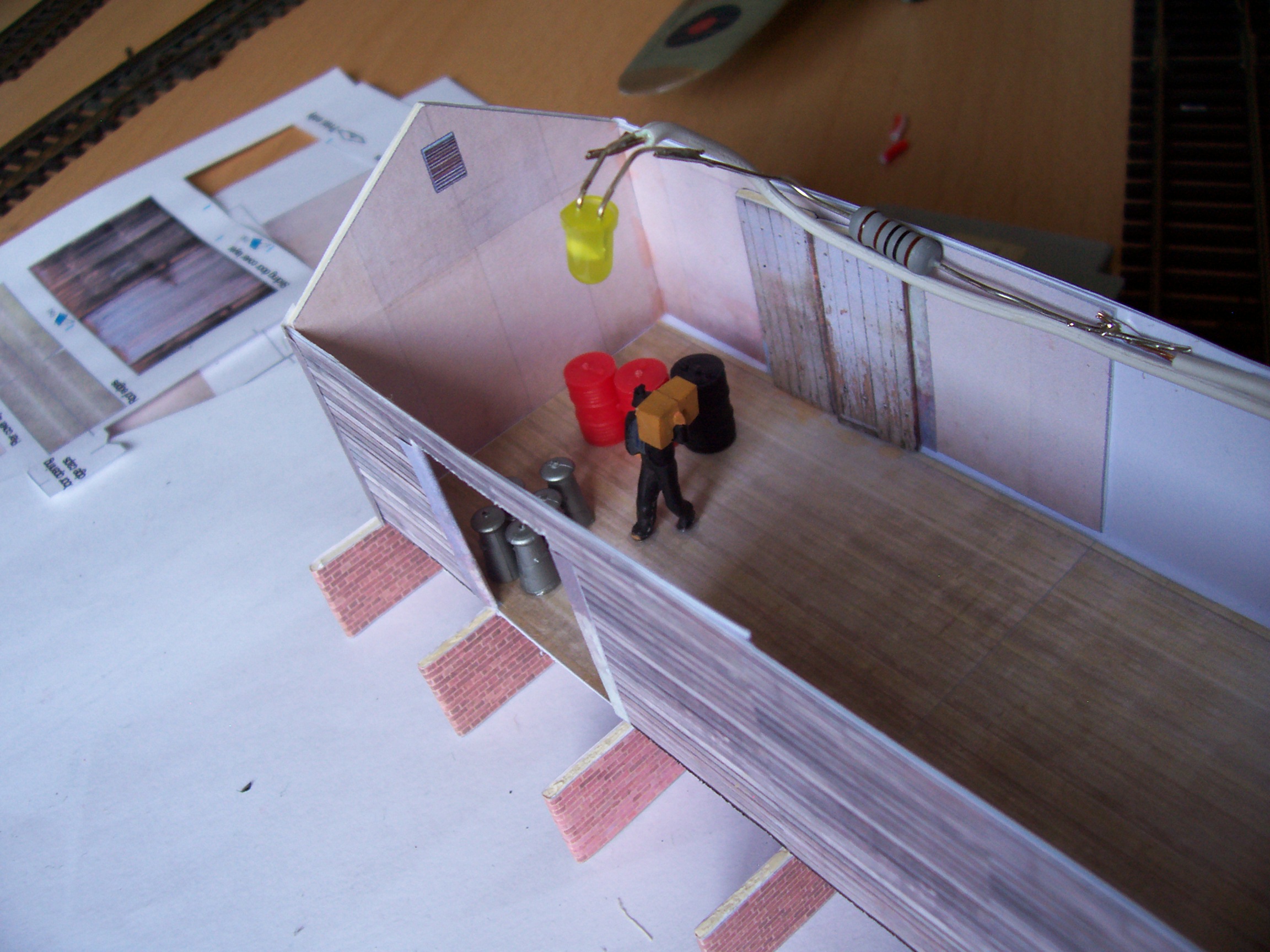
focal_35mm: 34
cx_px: 635
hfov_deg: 54.0
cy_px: 476
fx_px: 1247
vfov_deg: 41.8
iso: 81
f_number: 2.7
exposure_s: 1/32
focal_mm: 5.6
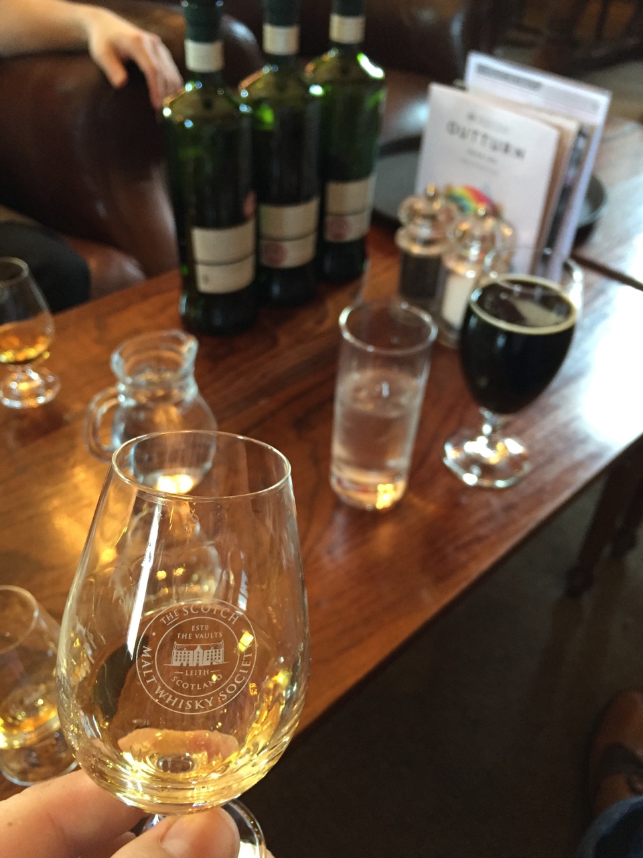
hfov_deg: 48.2
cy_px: 429
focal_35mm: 29
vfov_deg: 61.7
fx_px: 718
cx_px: 322
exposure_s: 1/33
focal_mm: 4.15
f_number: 2.2
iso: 200
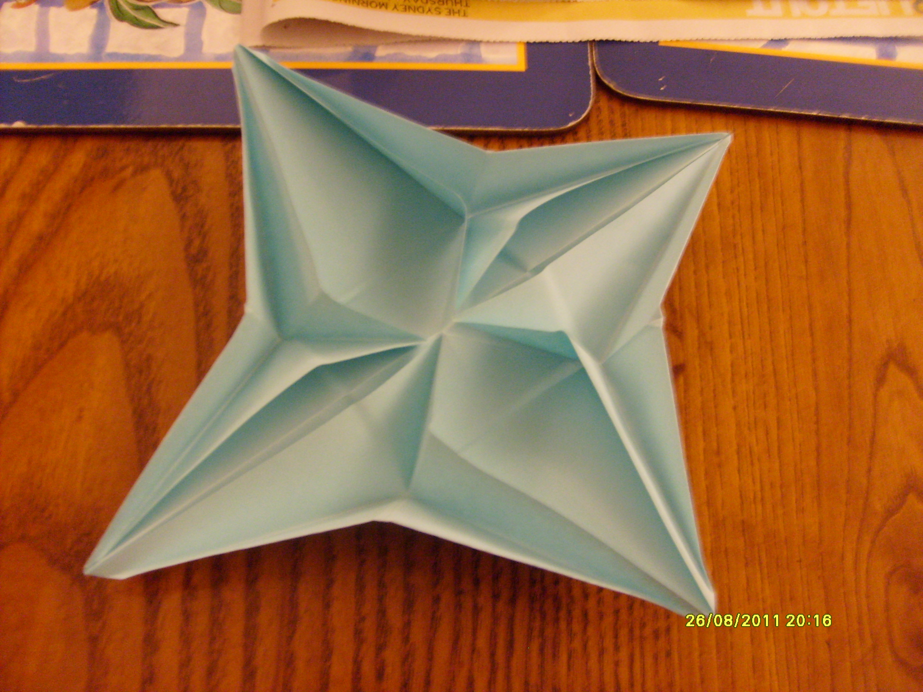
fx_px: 933
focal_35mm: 35
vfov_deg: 40.7
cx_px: 462
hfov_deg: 52.6
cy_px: 346
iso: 200
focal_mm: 5.8
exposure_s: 1/15
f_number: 2.8
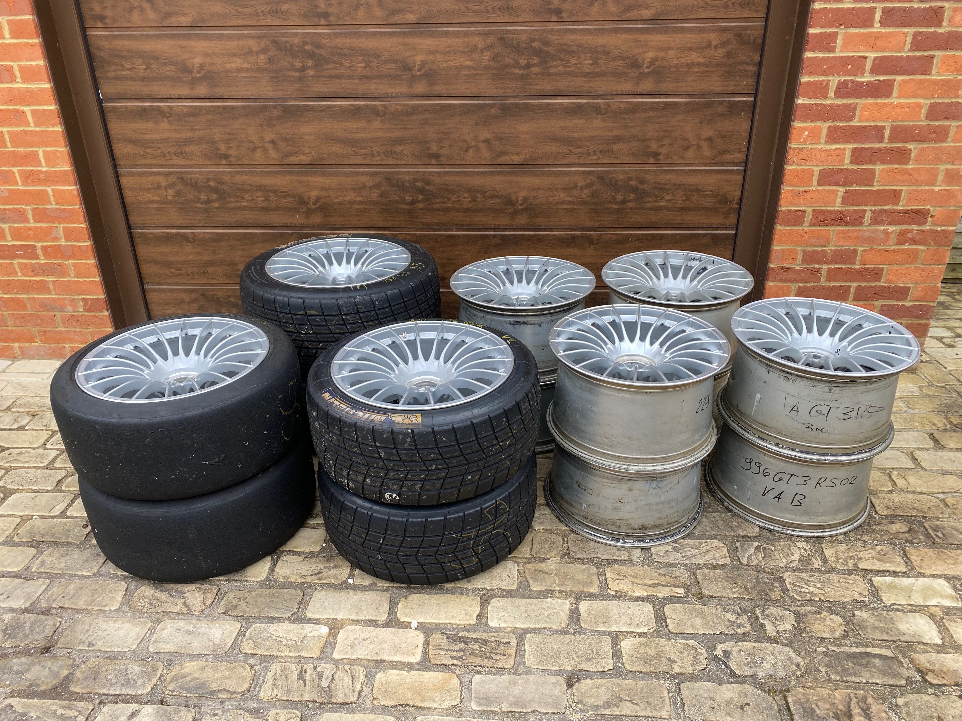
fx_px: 723
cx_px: 481
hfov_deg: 67.3
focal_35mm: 26
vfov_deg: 53.1
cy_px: 360
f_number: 1.8
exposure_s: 1/131
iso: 32
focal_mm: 4.25
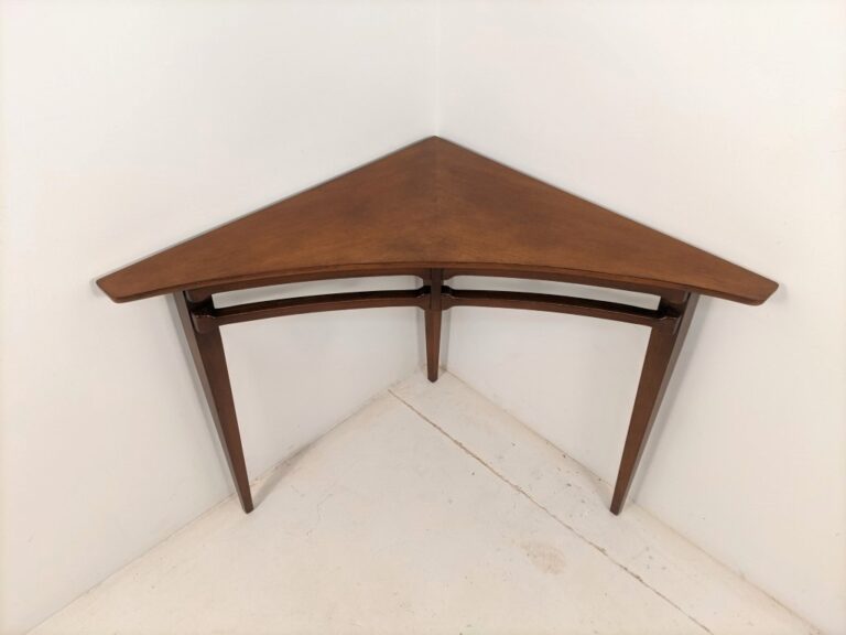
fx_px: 660
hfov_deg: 65.3
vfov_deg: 51.4
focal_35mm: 27
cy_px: 318
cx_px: 423
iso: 125
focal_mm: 4.44
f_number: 1.8
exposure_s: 1/59.9
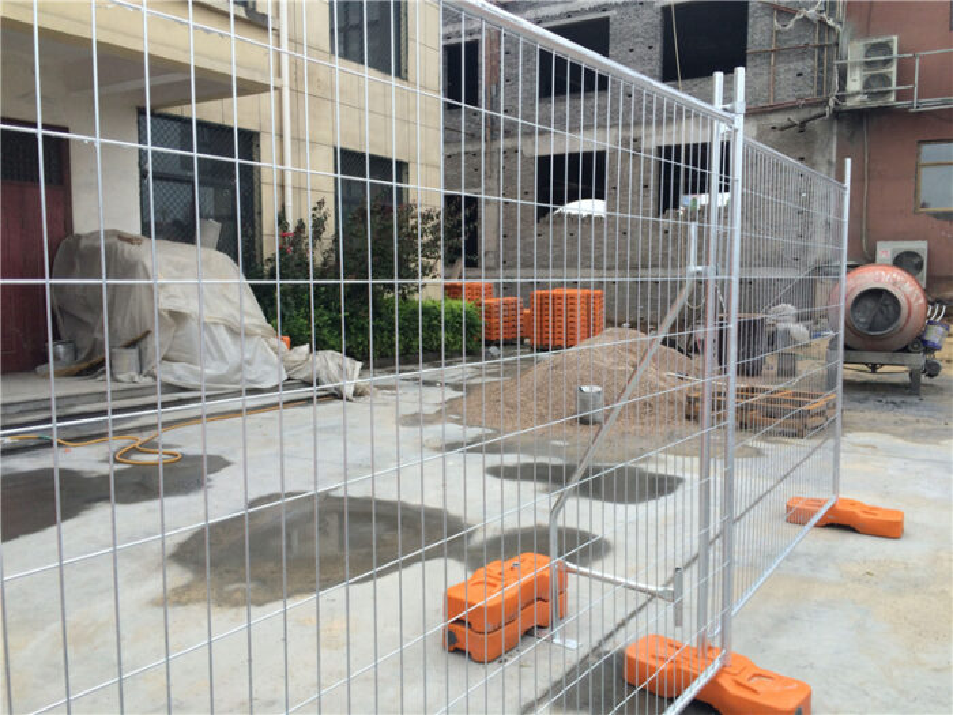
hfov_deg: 61.7
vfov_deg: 48.2
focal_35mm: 29
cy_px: 358
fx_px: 798
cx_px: 476
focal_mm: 4.15
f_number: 2.2
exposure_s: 1/304
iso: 32
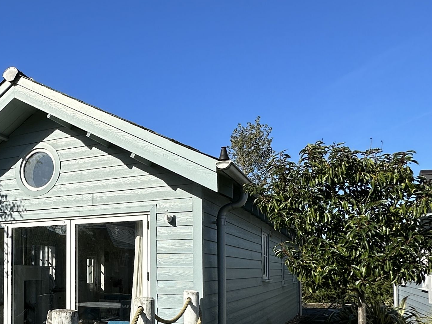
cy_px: 250
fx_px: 462
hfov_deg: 45.5
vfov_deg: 37.5
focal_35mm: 37
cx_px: 44
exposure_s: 1/2451
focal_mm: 2.22
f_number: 2.2
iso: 50
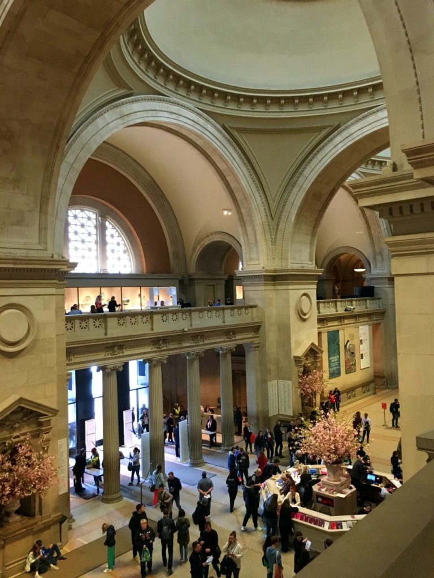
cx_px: 217
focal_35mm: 29
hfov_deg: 48.2
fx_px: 485
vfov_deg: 61.7
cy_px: 289
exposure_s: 1/30
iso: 200
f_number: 2.2
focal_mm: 4.15
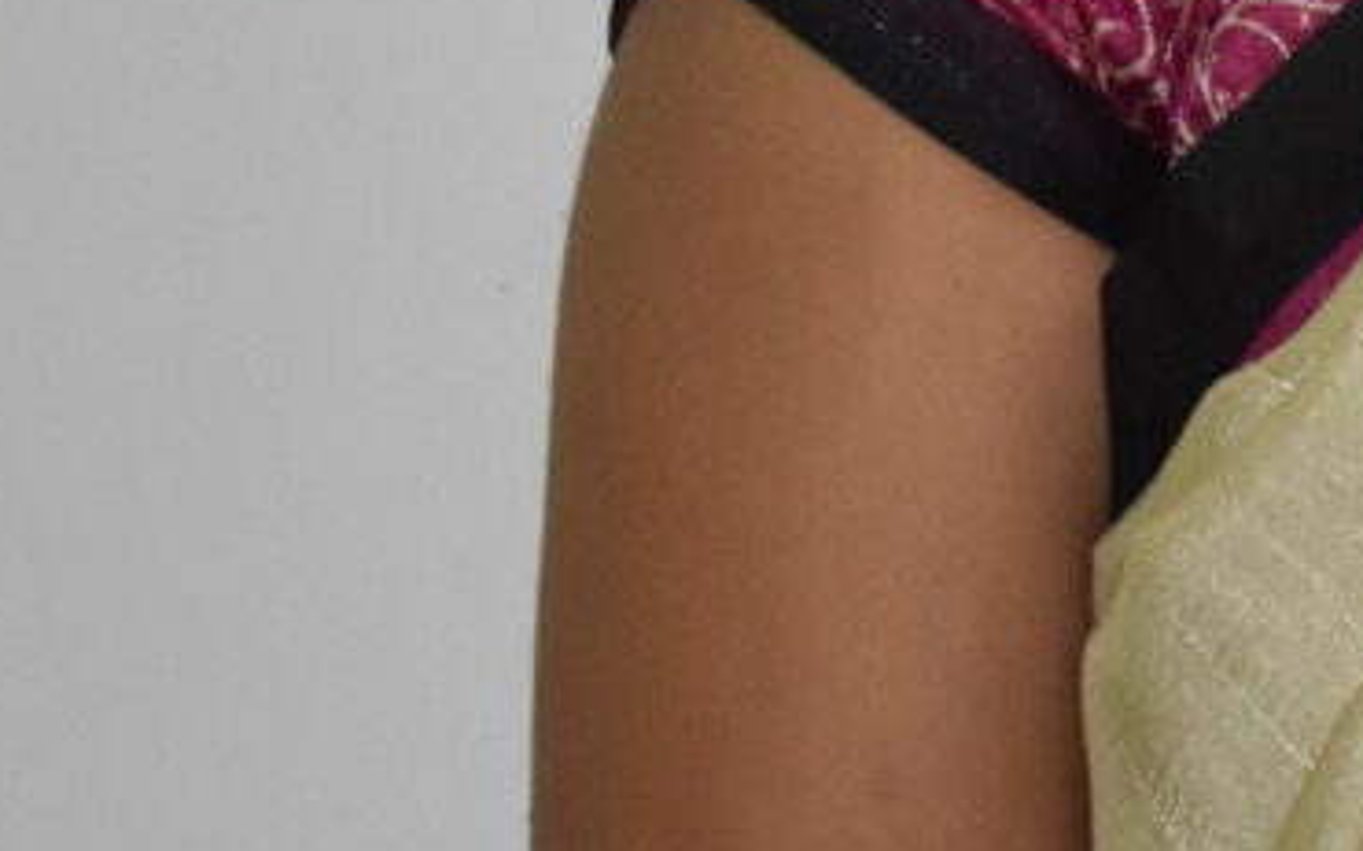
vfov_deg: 3.7
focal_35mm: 355
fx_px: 13183
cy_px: -429
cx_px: 2479
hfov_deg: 5.8
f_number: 5
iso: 1400
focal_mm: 42
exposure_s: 1/200
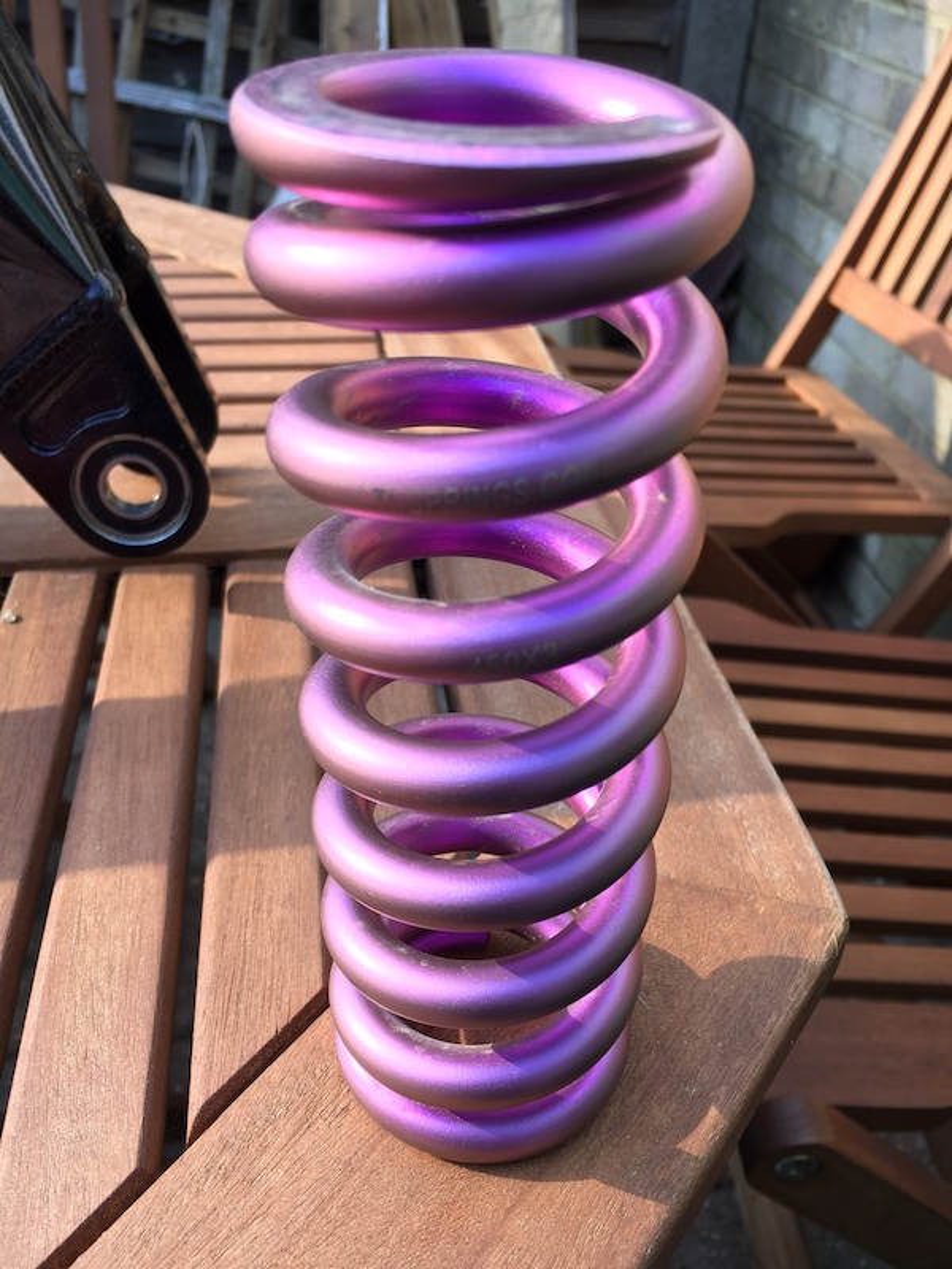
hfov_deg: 48.2
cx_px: 476
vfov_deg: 61.7
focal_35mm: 29
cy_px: 634
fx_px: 1063
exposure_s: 1/113
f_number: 2.2
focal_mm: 4.15
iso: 25
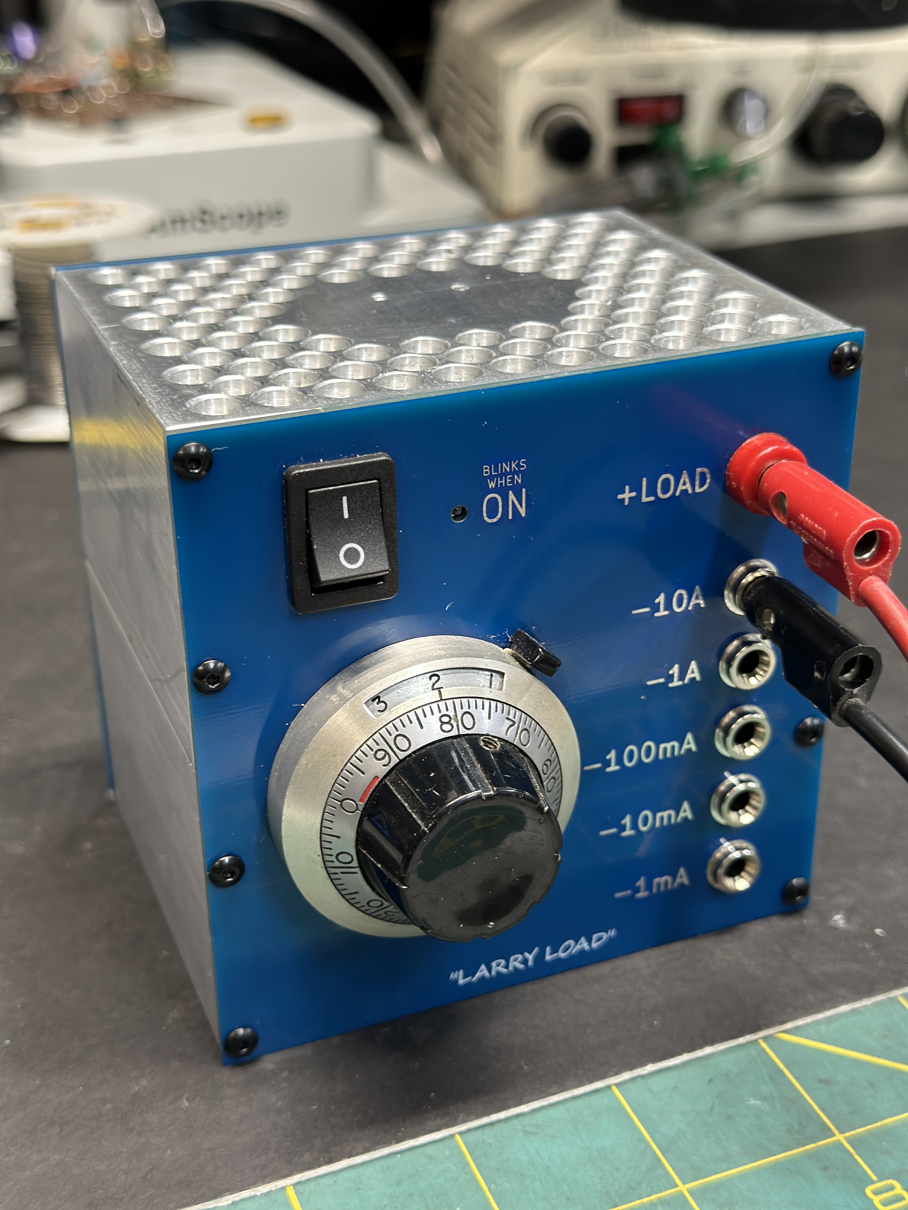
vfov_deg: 39.7
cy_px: 605
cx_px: 454
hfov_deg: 30.3
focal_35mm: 48
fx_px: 1679
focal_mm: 6.86
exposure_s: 1/60
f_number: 1.78
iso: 200
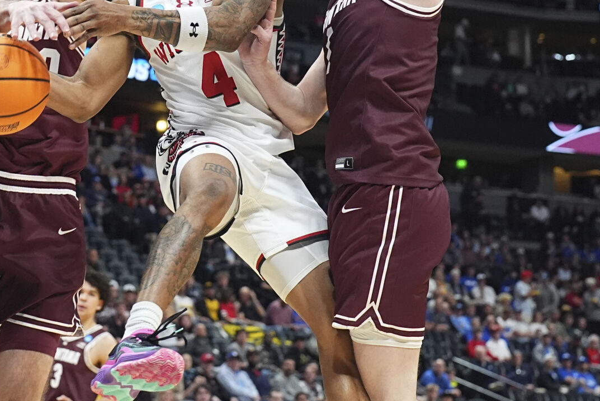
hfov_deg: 16.6
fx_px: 2052
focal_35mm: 123
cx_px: 162
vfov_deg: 11.2
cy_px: 117
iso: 4000
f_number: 3.2
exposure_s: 1/1250
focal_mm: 50
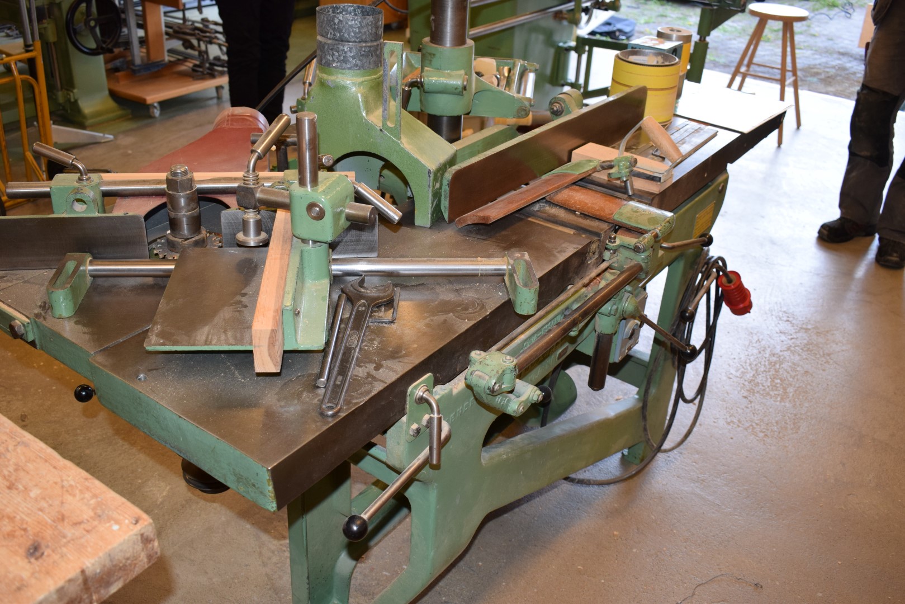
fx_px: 867
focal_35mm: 34
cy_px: 302
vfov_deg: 38.4
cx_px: 452
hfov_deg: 55.1
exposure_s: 1/125
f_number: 5.6
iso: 560
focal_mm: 23
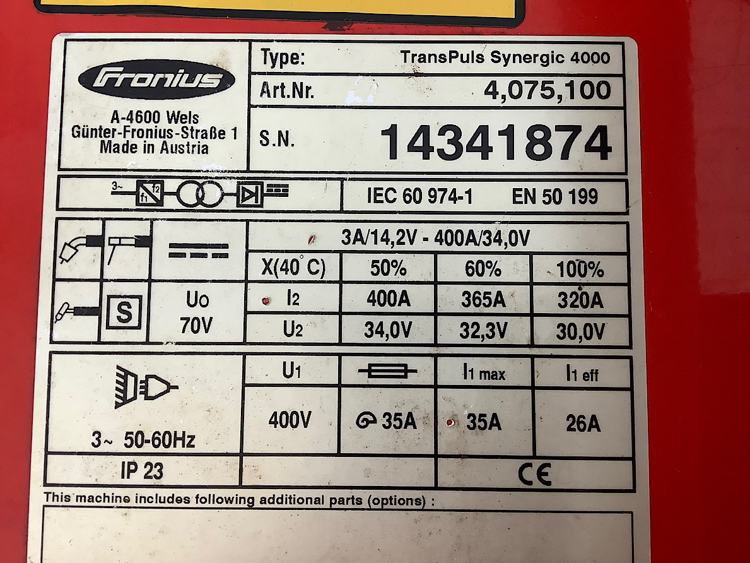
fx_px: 672
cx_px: 375
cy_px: 282
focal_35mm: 31
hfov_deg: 58.3
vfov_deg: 45.4
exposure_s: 1/50
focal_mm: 3.3
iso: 100
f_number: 2.4
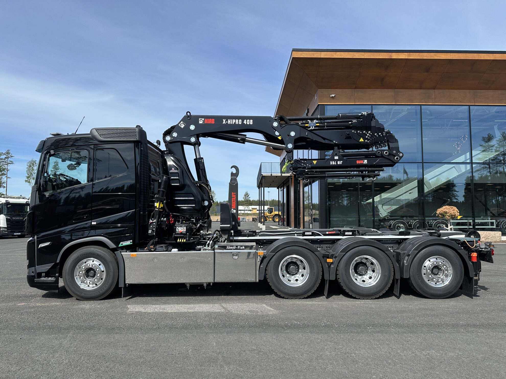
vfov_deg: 56.8
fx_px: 351
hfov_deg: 71.6
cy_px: 190
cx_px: 253
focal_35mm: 24
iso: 80
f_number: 1.78
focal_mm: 6.86
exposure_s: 1/3247
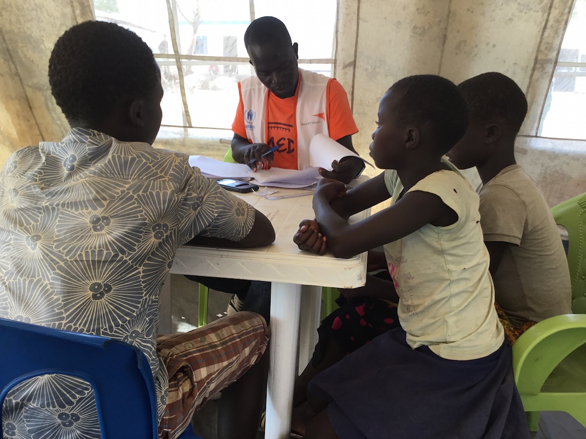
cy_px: 220
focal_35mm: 31
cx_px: 293
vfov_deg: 45.4
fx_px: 525
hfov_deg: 58.4
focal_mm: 3.3
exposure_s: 1/50
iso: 32
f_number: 2.4
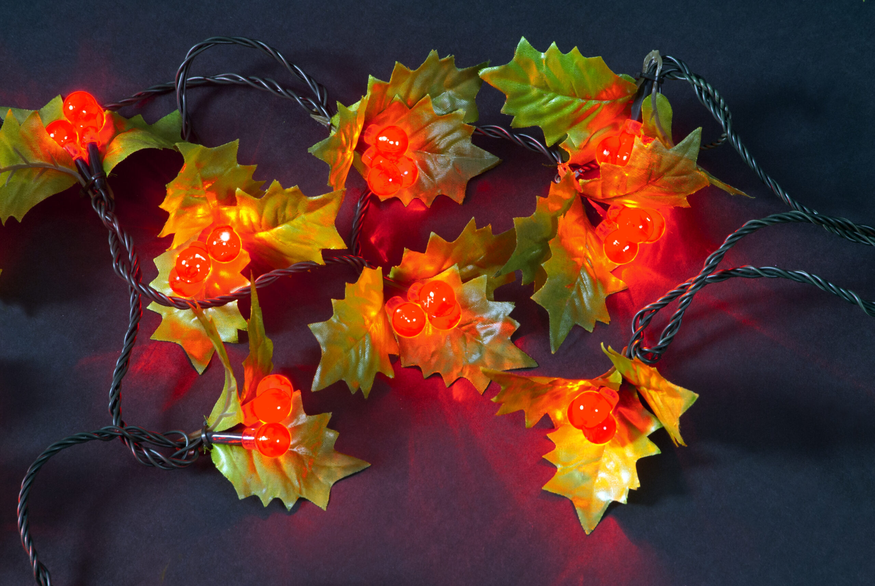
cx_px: 438
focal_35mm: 180
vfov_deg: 7.7
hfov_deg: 11.4
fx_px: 4380
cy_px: 293
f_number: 11
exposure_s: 3
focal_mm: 120
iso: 400
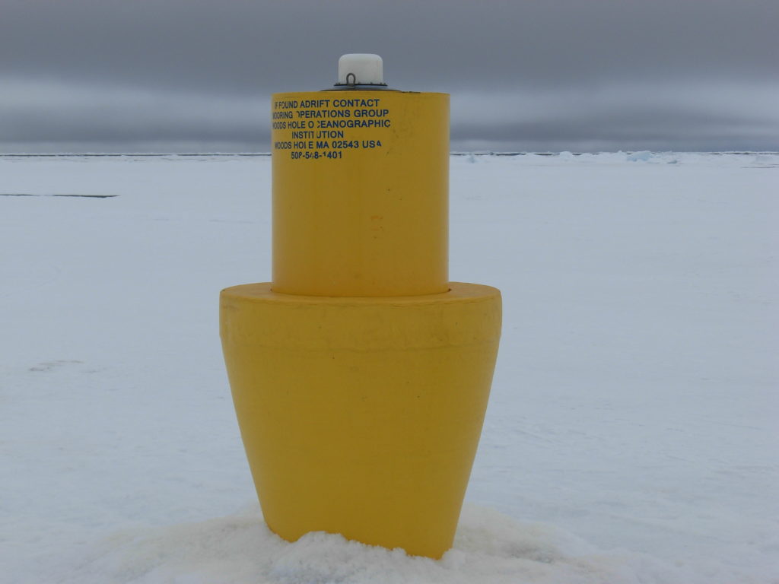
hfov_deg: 23.8
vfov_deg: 18.0
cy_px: 292
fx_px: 1845
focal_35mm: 82
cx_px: 390
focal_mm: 13.5
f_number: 6.3
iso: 79
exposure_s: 1/430
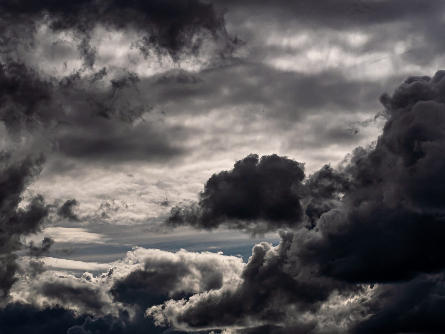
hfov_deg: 15.5
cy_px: 167
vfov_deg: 11.7
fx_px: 1633
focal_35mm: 127
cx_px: 227
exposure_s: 1/4000
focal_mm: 60
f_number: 11
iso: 200
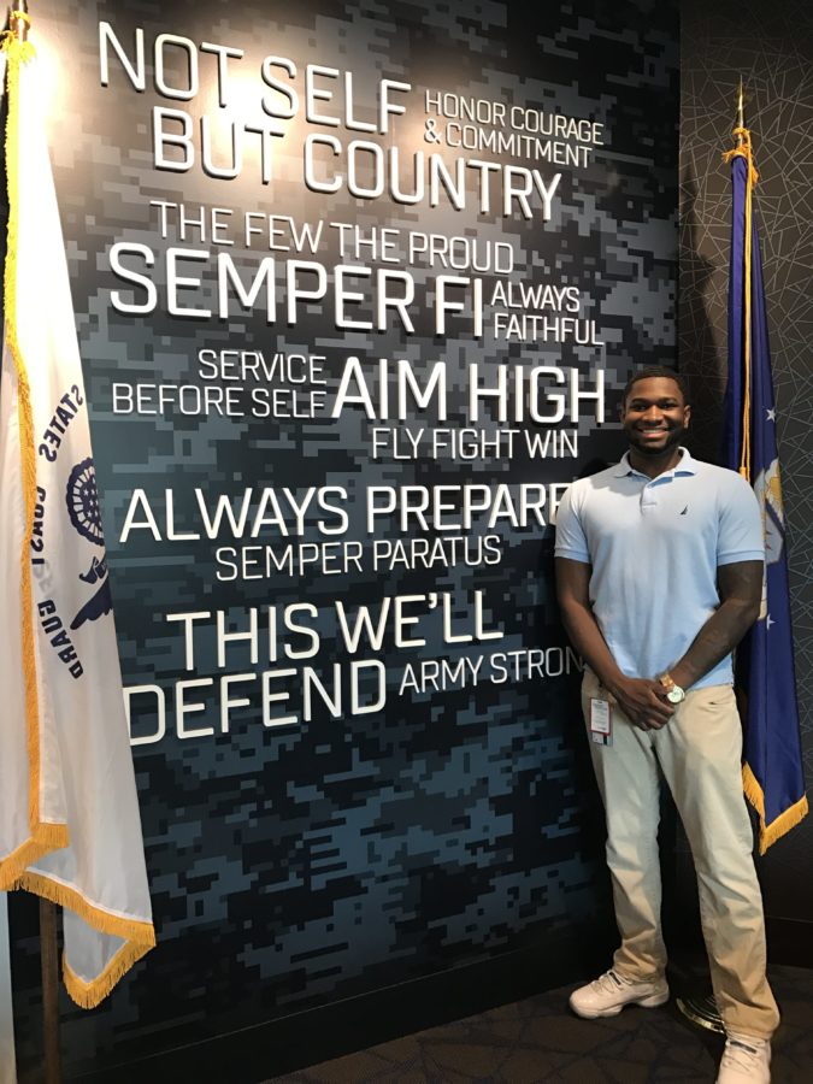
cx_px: 406
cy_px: 542
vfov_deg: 63.4
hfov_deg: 49.7
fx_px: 877
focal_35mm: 28
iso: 40
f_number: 1.8
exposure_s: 1/20
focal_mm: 3.99
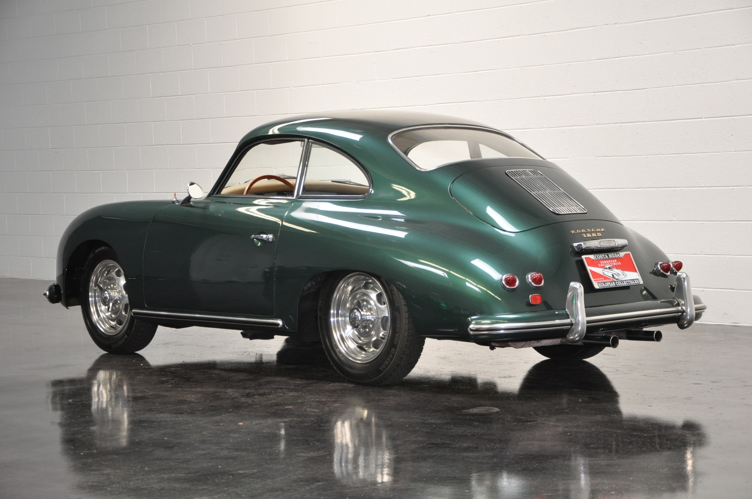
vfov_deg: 18.1
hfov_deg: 27.0
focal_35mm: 75
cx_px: 376
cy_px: 250
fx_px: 1565
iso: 800
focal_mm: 50
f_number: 5
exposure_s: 1/100
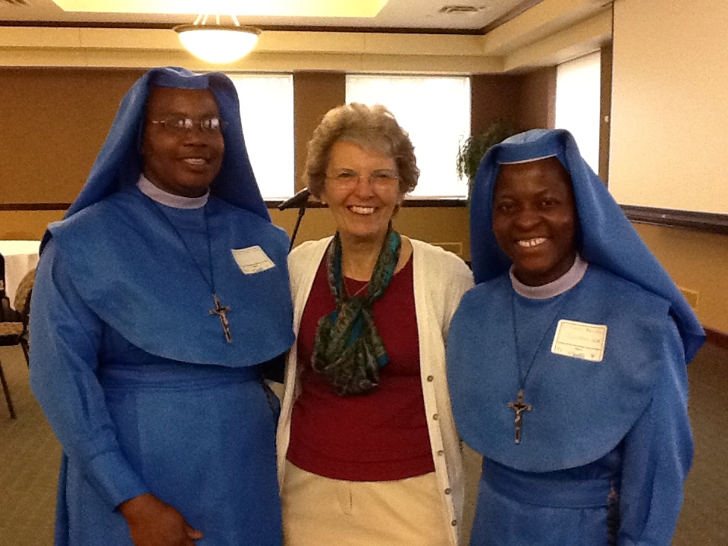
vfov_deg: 32.9
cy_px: 273
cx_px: 364
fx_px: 925
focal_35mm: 44
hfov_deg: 42.9
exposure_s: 1/30
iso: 320
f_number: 2.4
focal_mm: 2.03
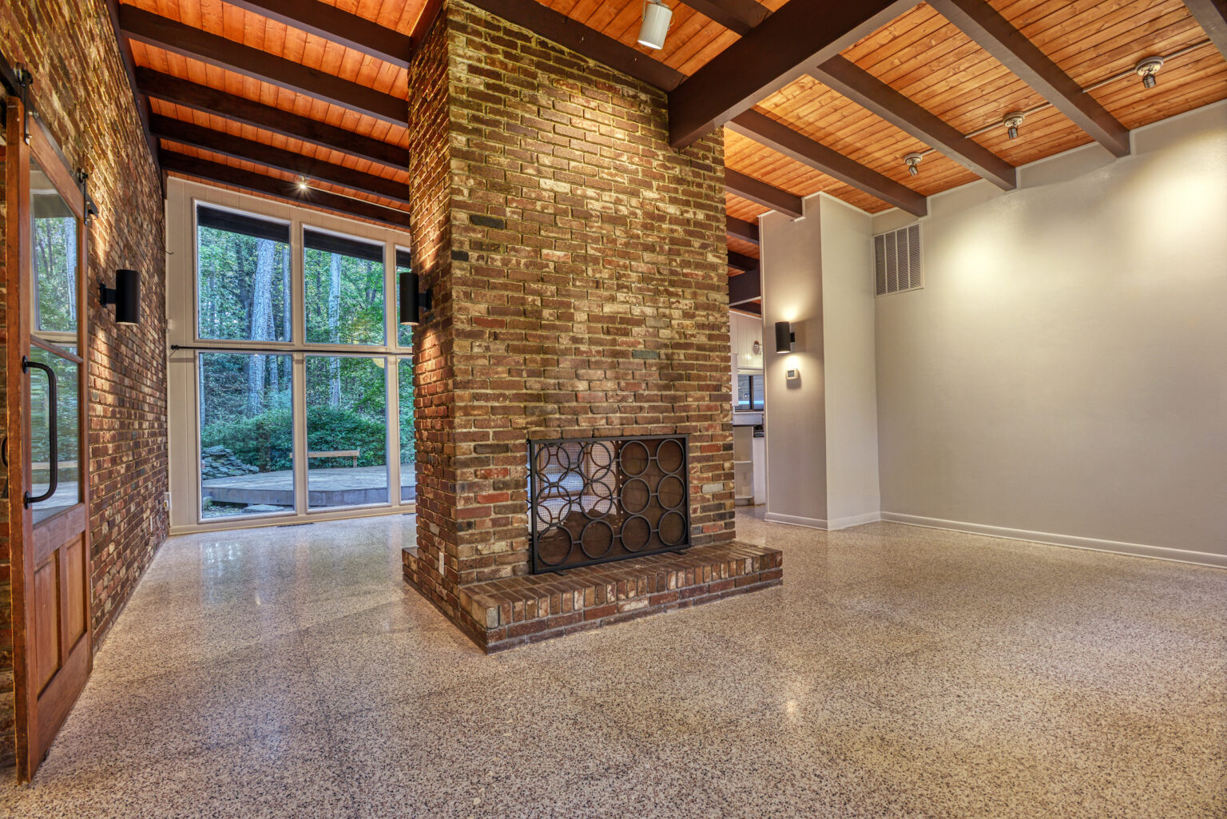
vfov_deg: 70.5
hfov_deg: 93.3
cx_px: 614
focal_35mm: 17
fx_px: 580
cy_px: 410
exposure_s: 1/8
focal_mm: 17
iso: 800
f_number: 7.1
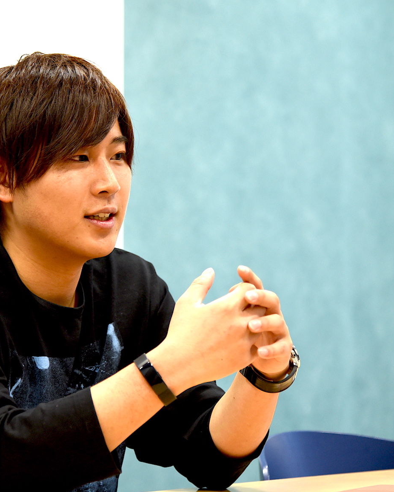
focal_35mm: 148
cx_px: 134
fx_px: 2157
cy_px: 255
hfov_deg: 10.4
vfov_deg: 13.0
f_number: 4
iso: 1000
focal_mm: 95
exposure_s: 1/125
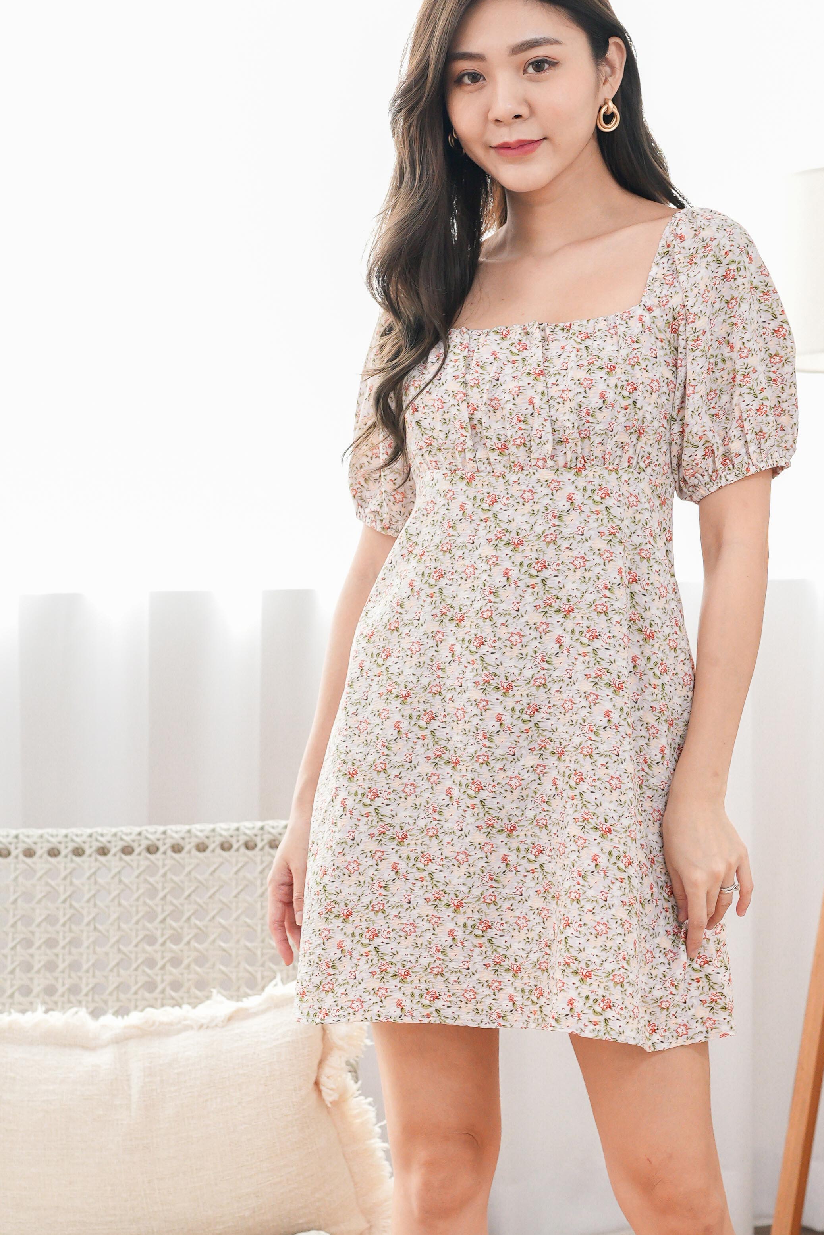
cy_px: 475
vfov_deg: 26.2
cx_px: 540
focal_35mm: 77
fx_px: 2643
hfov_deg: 17.7
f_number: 2.8
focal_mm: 35
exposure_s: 1/160
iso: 1000
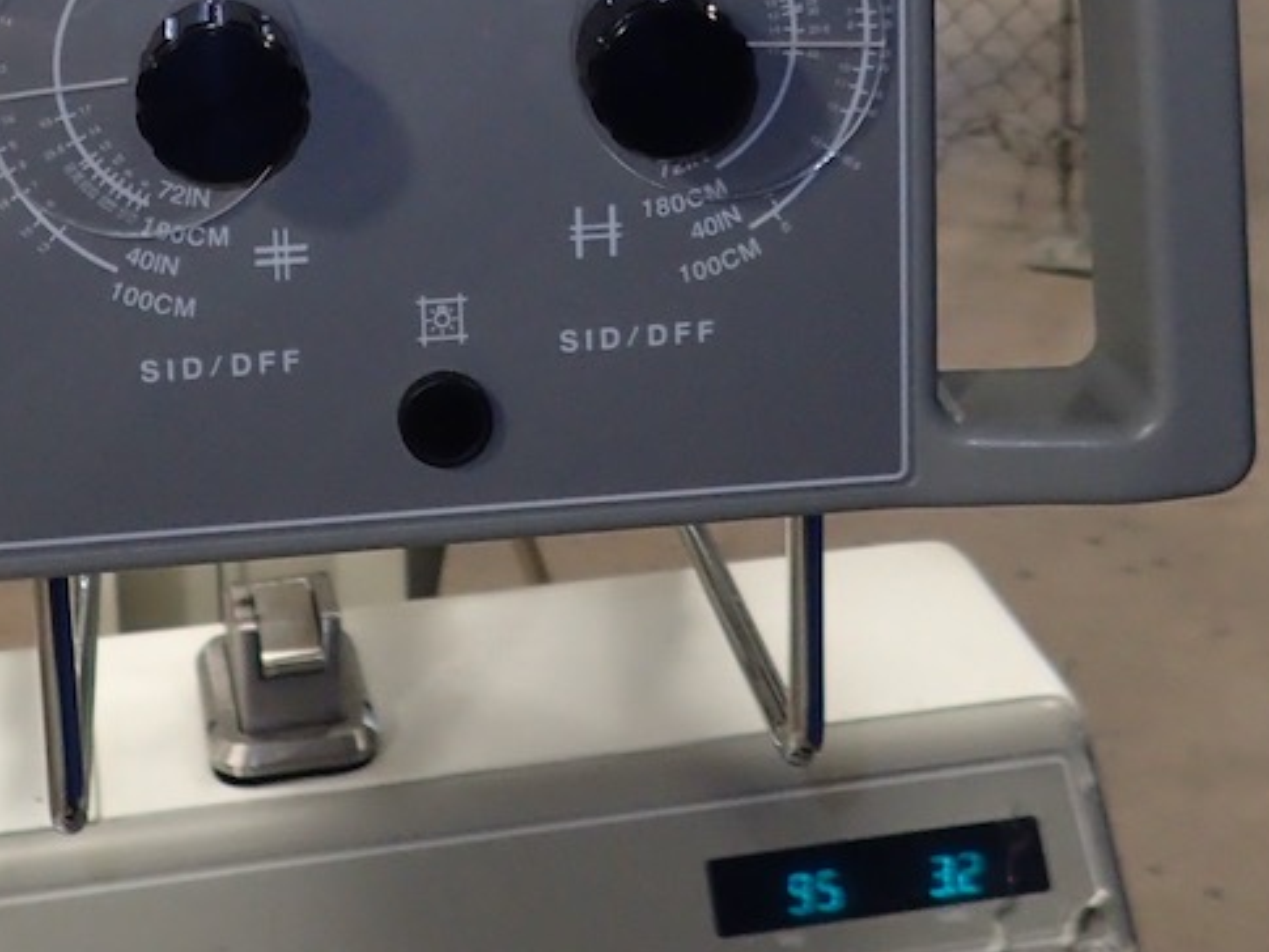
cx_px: 387
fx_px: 2420
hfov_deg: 29.1
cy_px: -175
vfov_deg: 20.8
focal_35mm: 66
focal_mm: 4.5
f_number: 2
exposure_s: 1/30
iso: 320
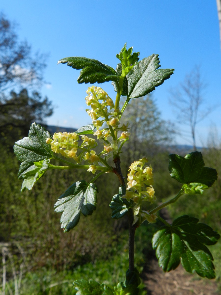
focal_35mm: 32
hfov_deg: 44.2
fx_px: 272
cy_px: 148
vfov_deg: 56.8
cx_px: 110
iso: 160
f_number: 4.5
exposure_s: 1/800
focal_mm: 5.6
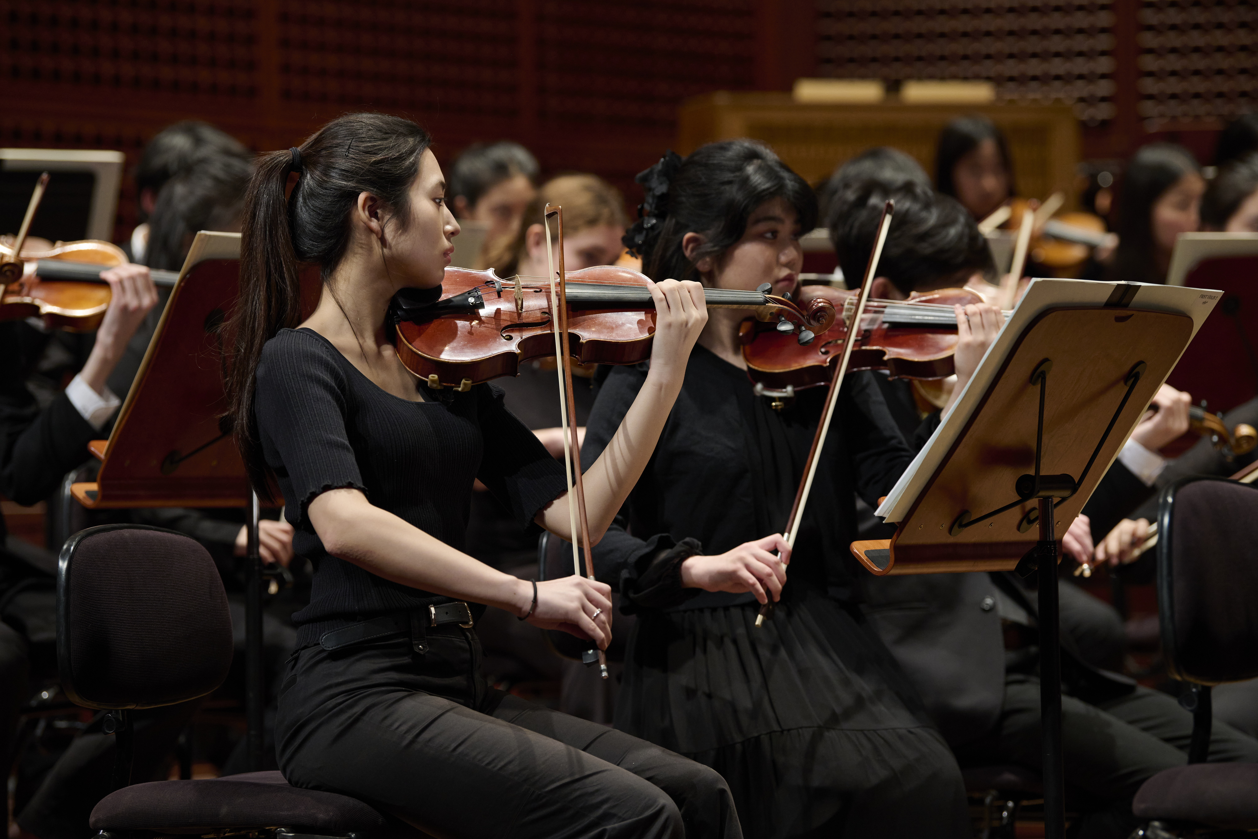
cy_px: 420
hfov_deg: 14.7
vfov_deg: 9.8
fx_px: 4892
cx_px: 629
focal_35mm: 140
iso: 1600
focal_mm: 140
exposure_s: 1/125
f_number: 4
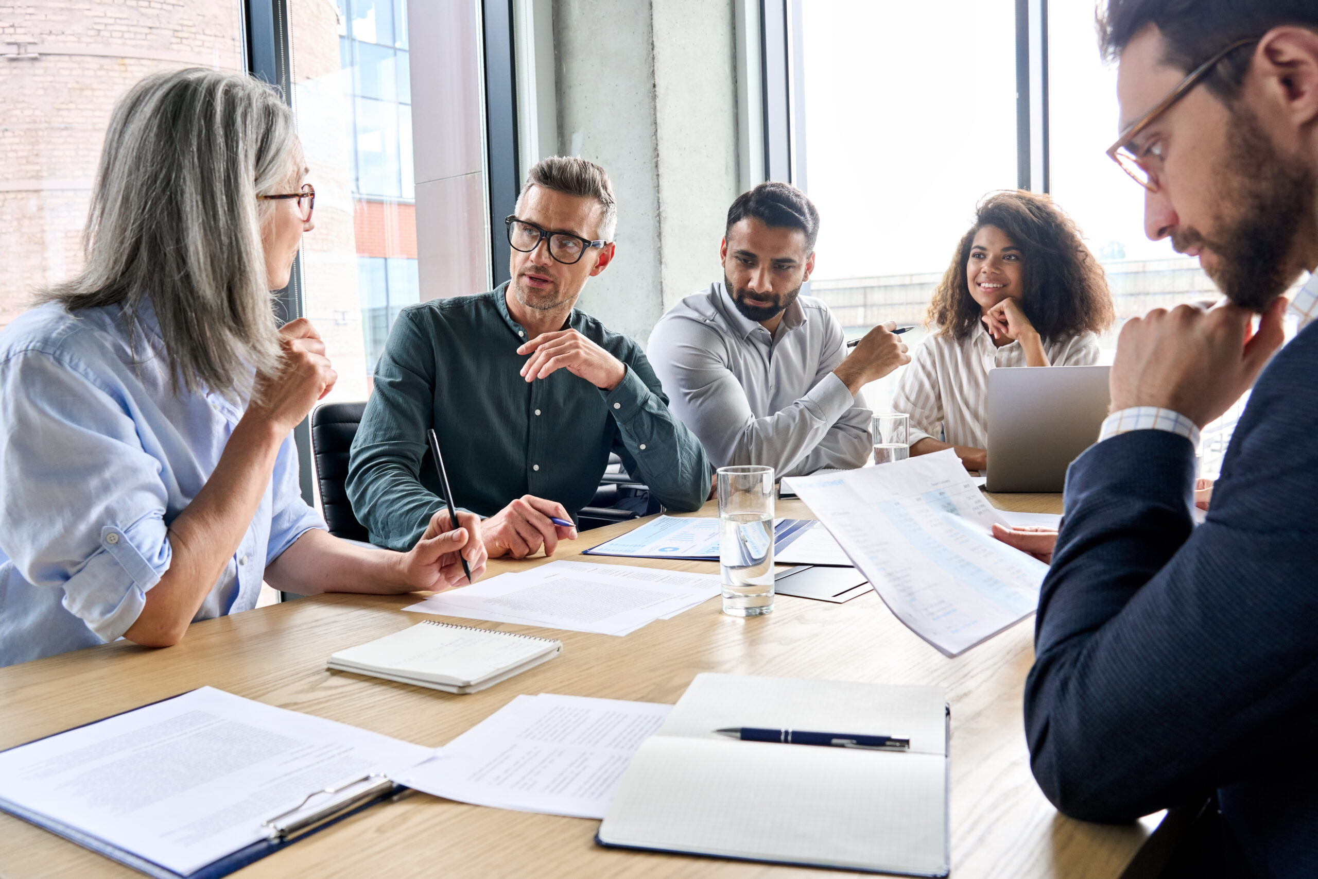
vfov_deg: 46.4
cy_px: 440
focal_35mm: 28
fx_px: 1025
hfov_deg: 65.5
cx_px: 659
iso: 1600
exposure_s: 1/200
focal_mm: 28
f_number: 6.3
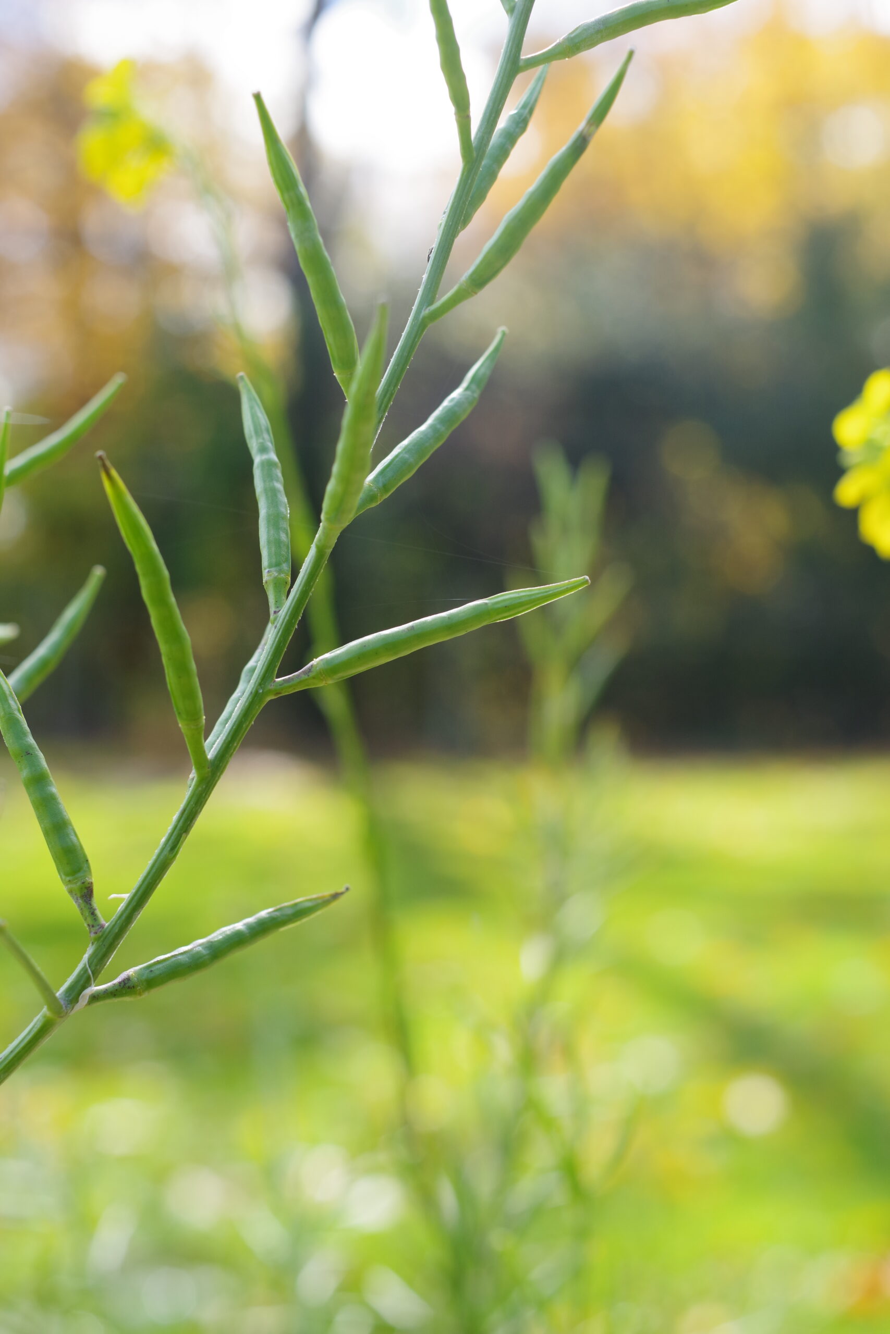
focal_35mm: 52
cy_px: 667
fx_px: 1928
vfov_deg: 38.2
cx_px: 445
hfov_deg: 26.0
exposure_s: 1/200
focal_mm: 35
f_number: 5.6
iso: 200
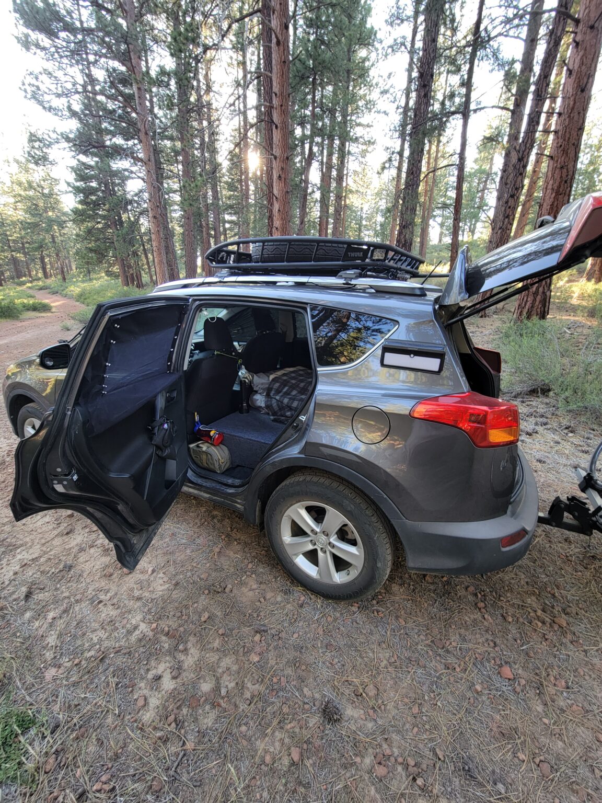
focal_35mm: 13
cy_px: 402
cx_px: 301
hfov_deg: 89.9
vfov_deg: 106.2
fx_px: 301
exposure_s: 1/60
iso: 100
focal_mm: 2.2
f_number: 2.2
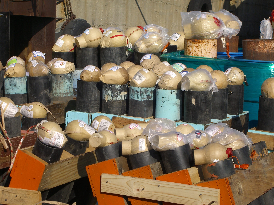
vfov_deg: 13.0
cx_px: 137
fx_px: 902
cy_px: 102
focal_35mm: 114
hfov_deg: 17.3
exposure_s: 1/400
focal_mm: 23.7
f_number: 7.4
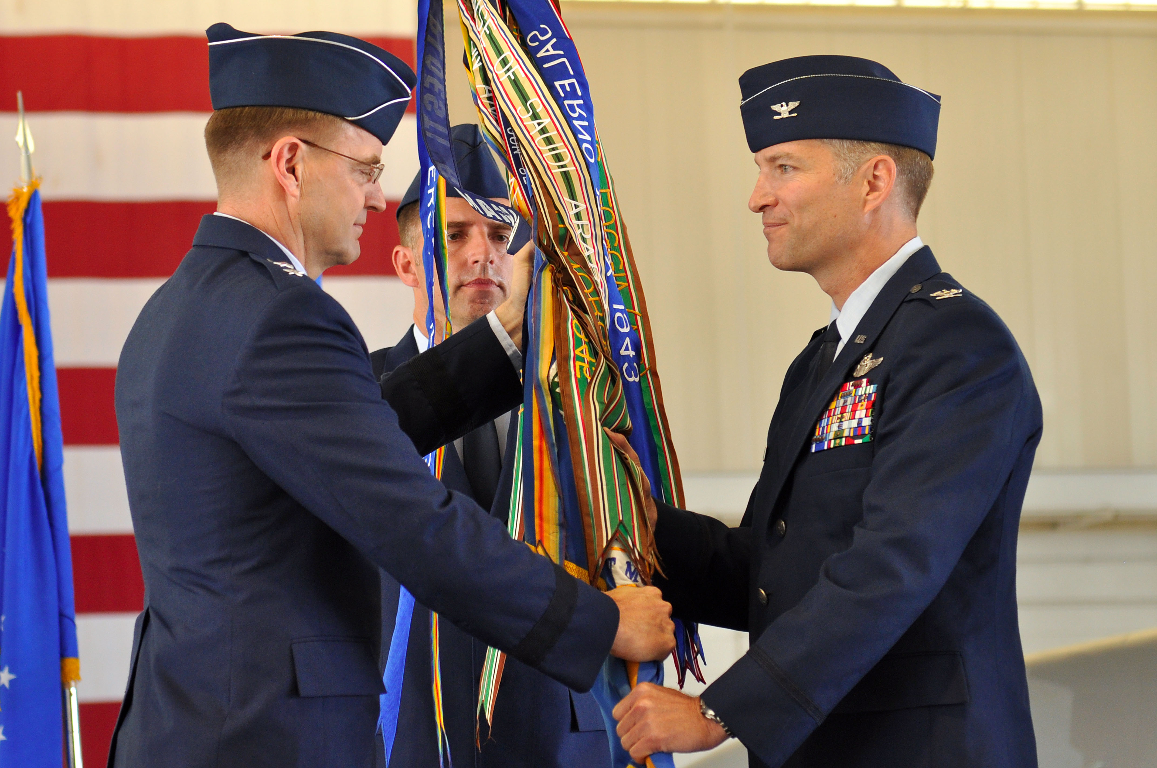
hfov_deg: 19.5
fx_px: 3370
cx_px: 578
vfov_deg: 13.0
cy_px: 384
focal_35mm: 105
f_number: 3.5
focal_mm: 70
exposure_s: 1/200
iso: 400
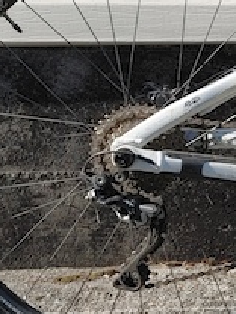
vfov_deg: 19.0
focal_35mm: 100
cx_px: 513
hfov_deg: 12.5
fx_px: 909
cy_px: -8
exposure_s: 1/1266
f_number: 1.8
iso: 50
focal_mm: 4.81
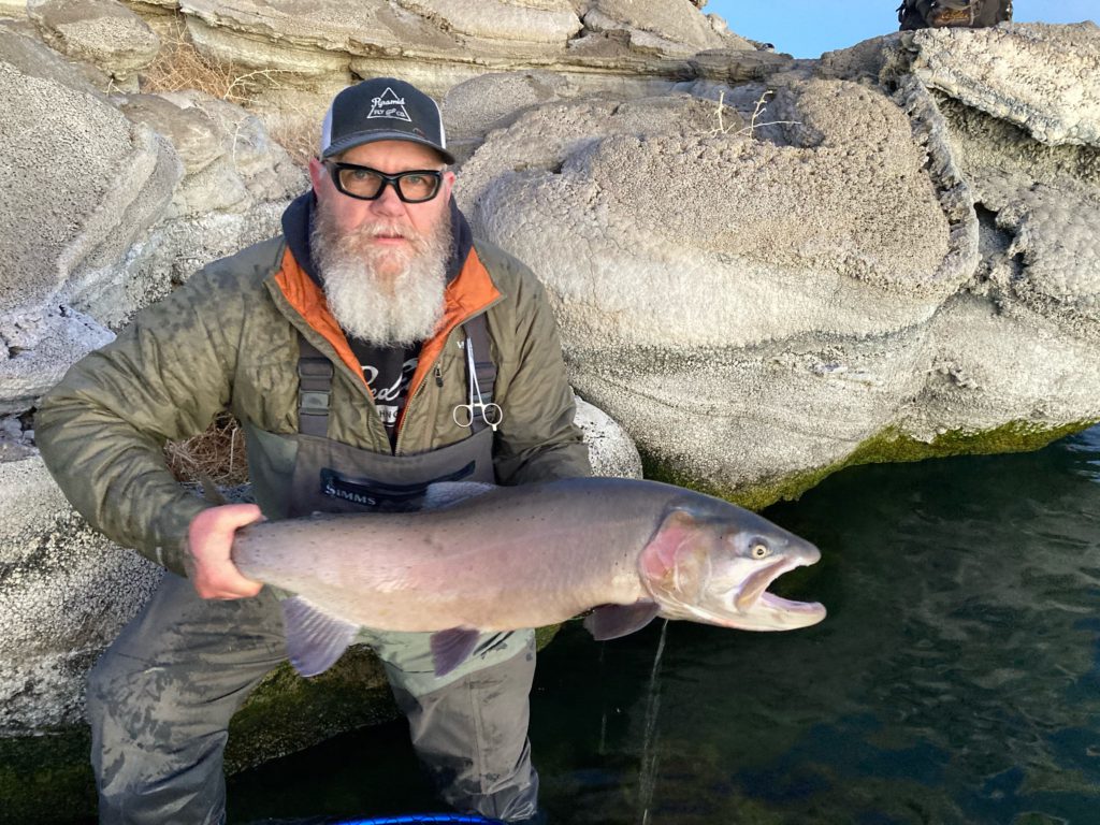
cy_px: 412
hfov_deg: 63.4
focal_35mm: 28
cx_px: 550
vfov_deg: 49.7
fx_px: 890
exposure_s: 1/31
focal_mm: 3.99
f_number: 1.8
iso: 400
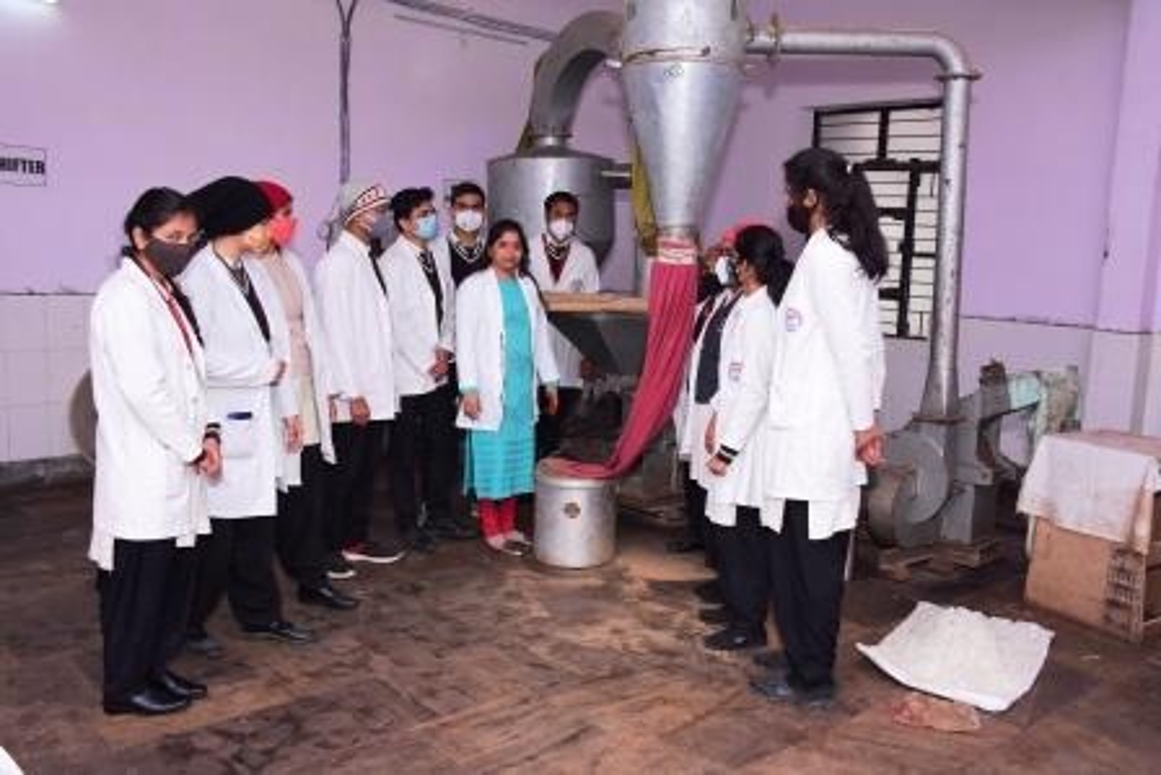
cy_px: 388
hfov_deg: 57.2
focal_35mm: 33
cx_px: 580
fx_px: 1065
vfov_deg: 40.0
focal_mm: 22
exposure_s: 1/125
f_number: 4.5
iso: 800
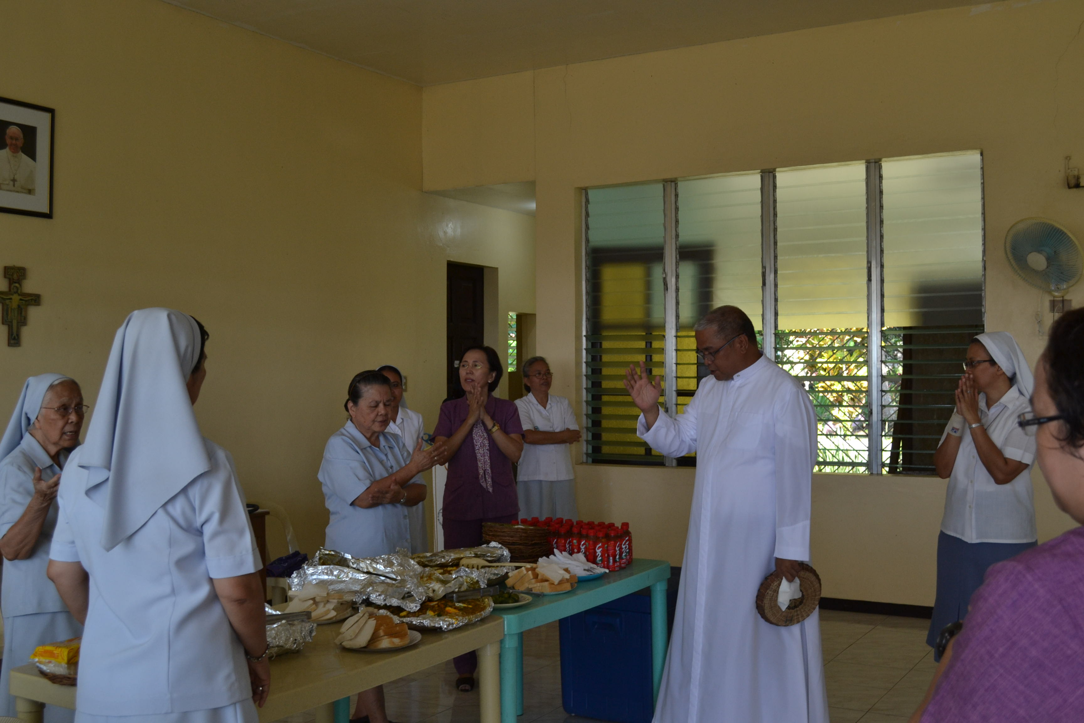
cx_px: 542
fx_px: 1174
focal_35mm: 39
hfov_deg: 49.6
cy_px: 362
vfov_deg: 34.2
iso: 360
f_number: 5.6
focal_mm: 26
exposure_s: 1/125
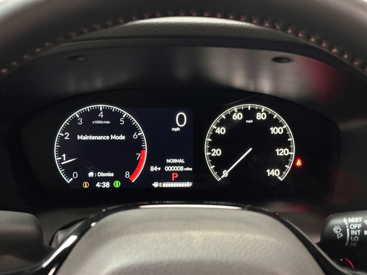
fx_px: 509
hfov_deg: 39.7
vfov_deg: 30.3
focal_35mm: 48
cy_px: 138
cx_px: 184
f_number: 1.78
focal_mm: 6.86
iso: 640
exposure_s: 1/26
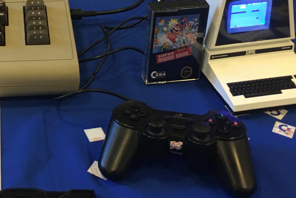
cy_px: -4
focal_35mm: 76
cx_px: 21
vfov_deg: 17.5
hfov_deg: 25.7
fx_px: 625
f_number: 2.2
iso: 125
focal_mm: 4.15
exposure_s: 1/33
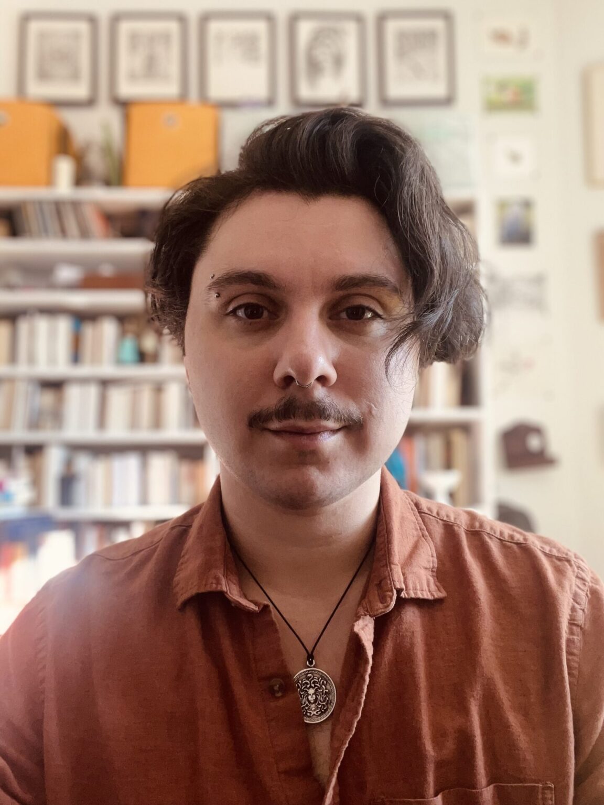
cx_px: 302
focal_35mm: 30
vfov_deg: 60.0
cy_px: 402
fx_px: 698
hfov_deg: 46.8
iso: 80
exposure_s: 1/60
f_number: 2.2
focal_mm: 2.71
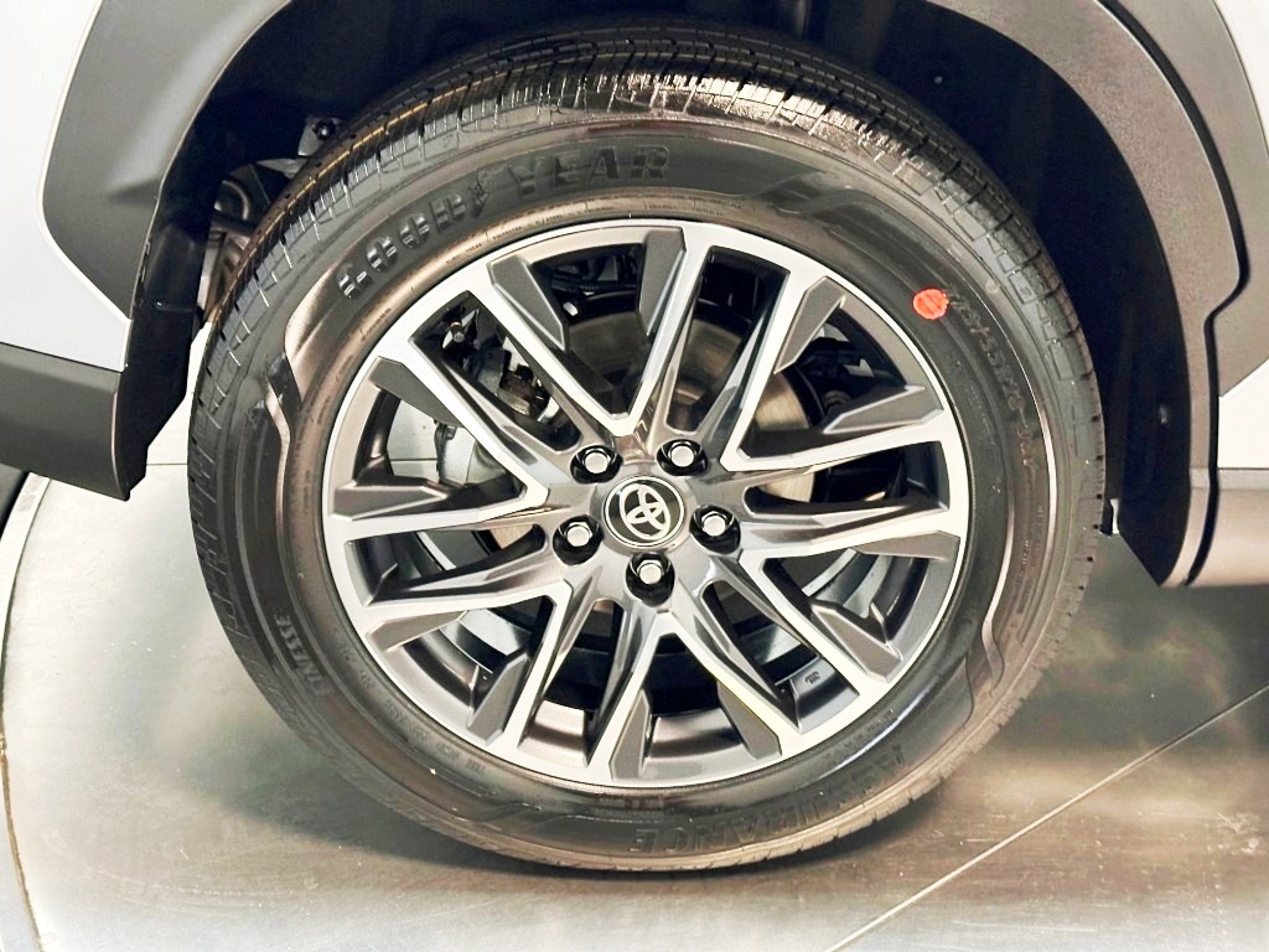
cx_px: 634
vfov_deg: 30.3
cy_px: 476
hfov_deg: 39.7
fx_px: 1760
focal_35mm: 48
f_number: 1.78
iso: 640
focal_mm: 6.86
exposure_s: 1/30
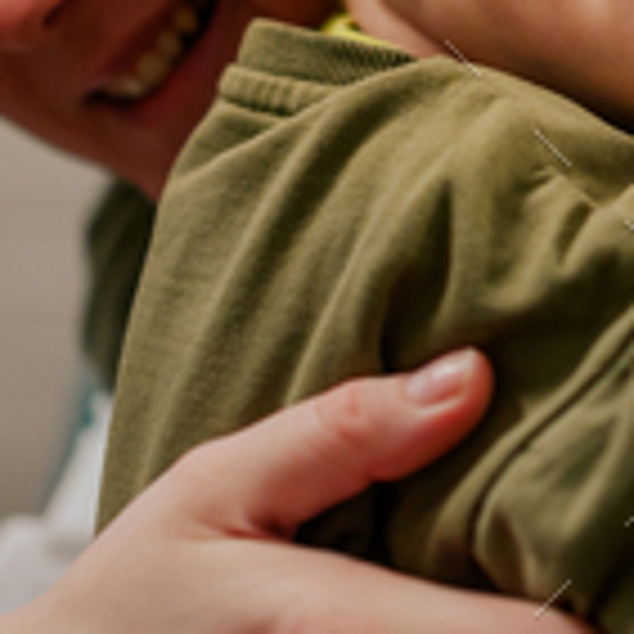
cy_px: -92
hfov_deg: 13.7
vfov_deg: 13.7
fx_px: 2569
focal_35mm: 124
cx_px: 755
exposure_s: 1/320
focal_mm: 35
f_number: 1.4
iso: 800
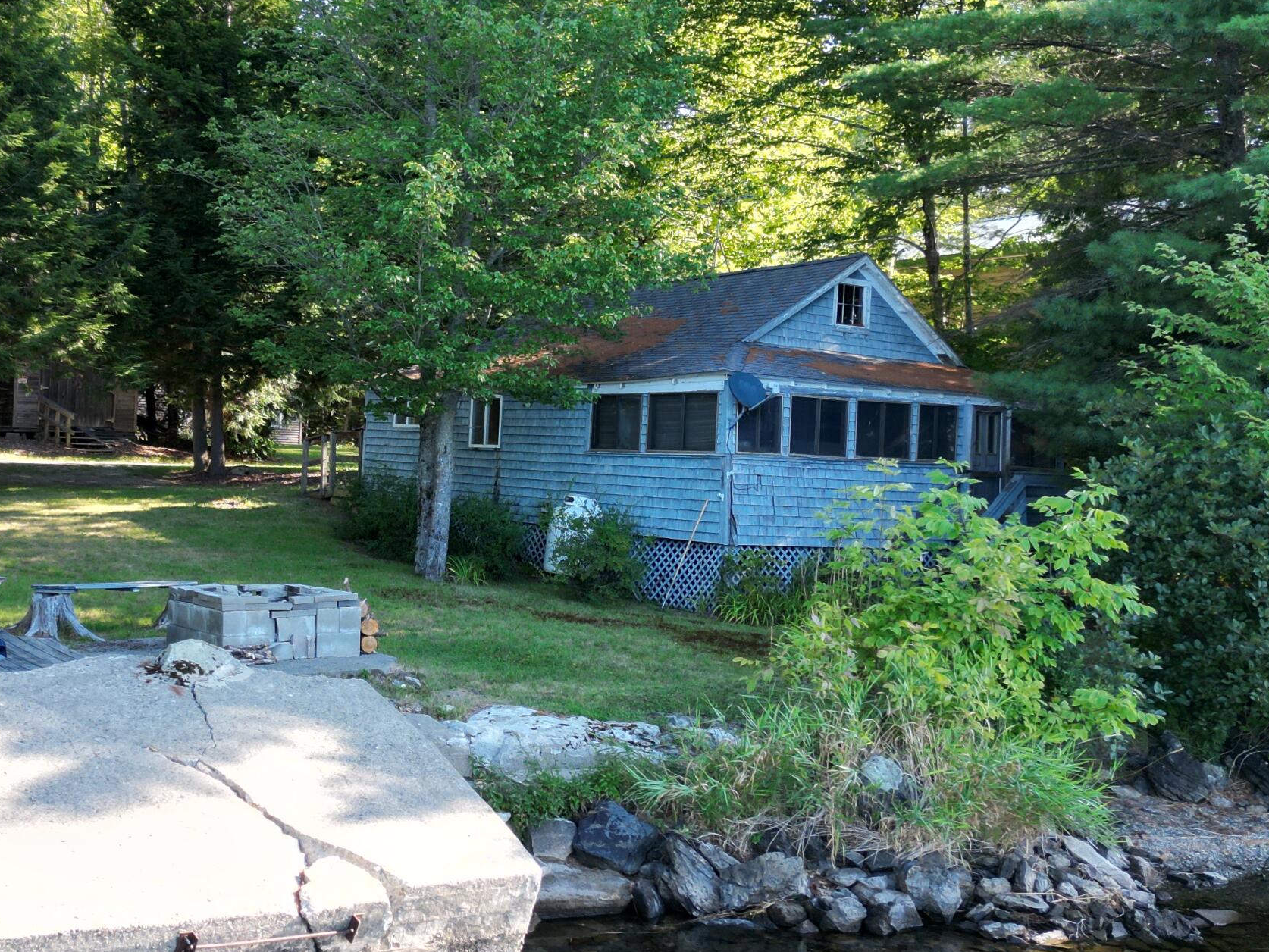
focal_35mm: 43
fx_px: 1577
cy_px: 382
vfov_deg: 33.5
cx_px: 477
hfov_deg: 43.5
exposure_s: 1/400
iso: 100
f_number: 1.7
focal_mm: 6.72
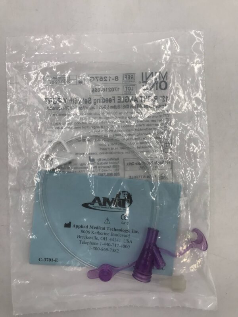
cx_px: 119
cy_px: 158
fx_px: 257
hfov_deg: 49.7
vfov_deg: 63.4
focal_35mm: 28
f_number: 1.8
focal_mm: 3.99
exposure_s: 1/120
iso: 25
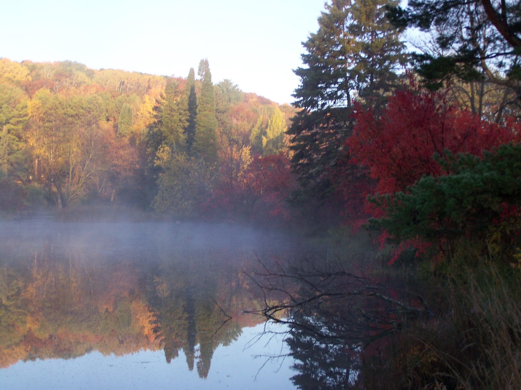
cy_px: 195
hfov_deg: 32.7
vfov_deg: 24.8
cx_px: 260
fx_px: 888
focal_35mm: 59
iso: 64
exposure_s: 1/100
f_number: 3.1
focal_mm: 9.8
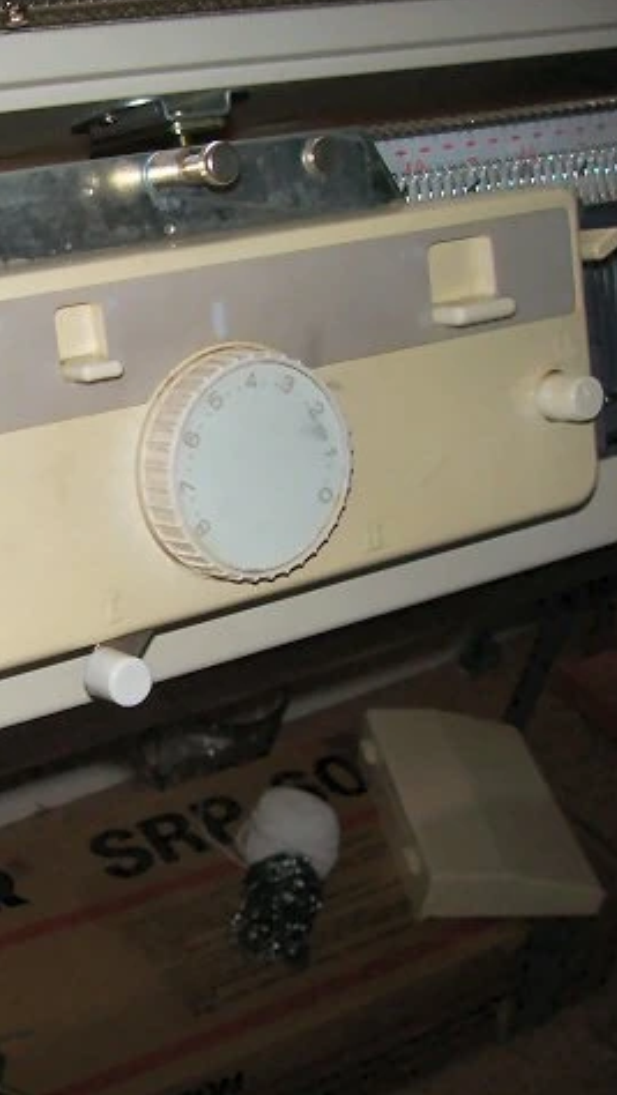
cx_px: -113
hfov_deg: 22.2
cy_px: 543
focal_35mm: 50
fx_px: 1453
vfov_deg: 41.3
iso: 80
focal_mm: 5.6
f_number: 2.7
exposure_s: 1/60
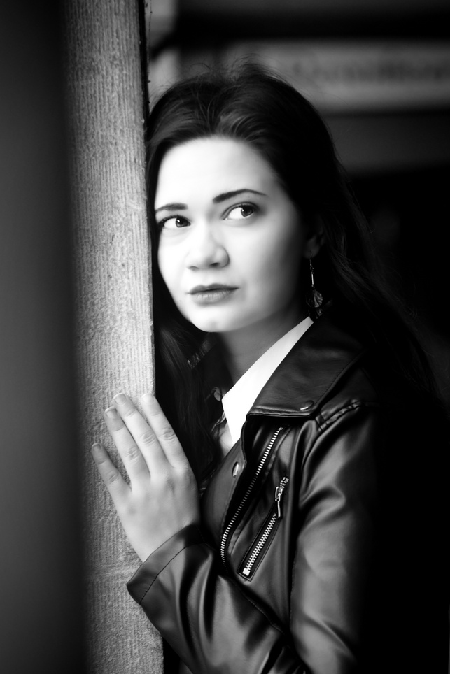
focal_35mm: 224
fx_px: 4198
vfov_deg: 9.2
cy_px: 348
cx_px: 235
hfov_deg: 6.1
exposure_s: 1/200
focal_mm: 200
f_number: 5.6
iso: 1250
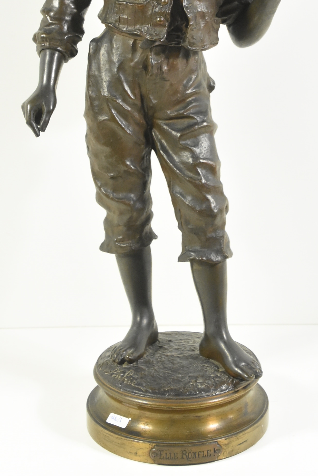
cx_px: 187
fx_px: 1217
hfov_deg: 14.9
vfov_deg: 21.9
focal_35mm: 92
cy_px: 119
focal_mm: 38
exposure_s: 1/320
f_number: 5
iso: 3200
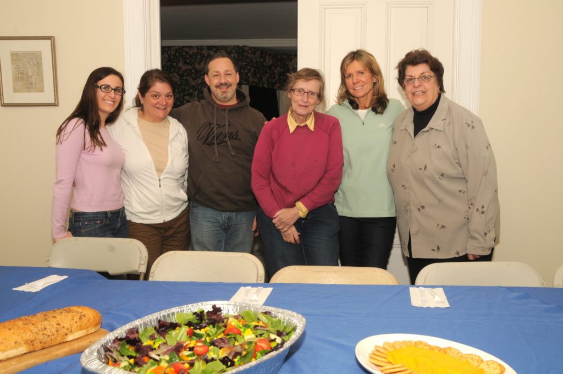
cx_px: 282
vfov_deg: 36.8
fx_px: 562
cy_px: 187
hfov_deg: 53.2
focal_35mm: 36
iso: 400
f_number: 8
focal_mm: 24
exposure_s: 1/60
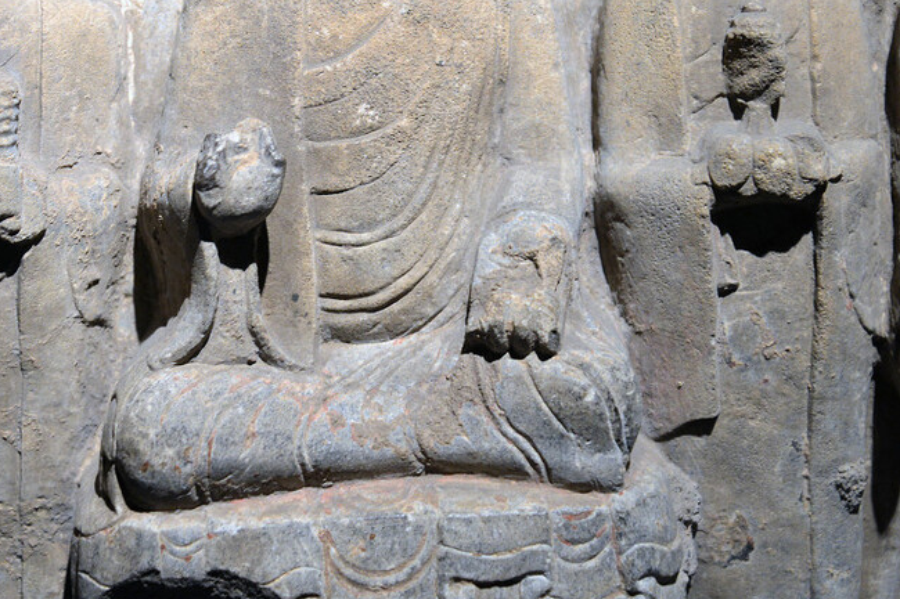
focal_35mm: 96
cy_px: 83
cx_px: 348
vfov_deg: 14.1
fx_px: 2399
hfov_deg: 21.2
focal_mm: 52
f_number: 4.5
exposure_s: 1/15
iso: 800
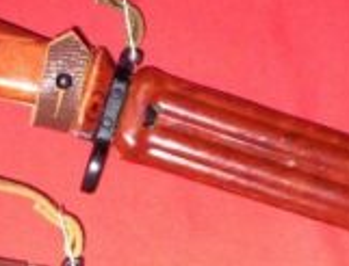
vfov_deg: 15.9
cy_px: 247
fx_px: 944
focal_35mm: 93
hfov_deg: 20.9
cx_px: 166
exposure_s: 1/60
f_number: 4.5
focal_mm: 4.99
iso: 140
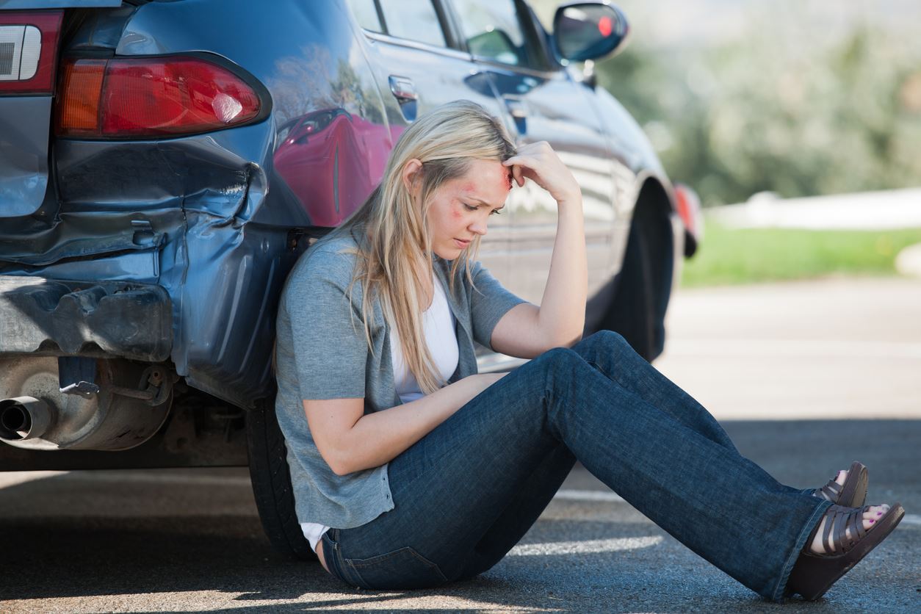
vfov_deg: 7.4
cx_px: 460
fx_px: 4733
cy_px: 307
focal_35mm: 185
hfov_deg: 11.1
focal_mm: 185
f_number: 3.2
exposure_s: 1/400
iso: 100
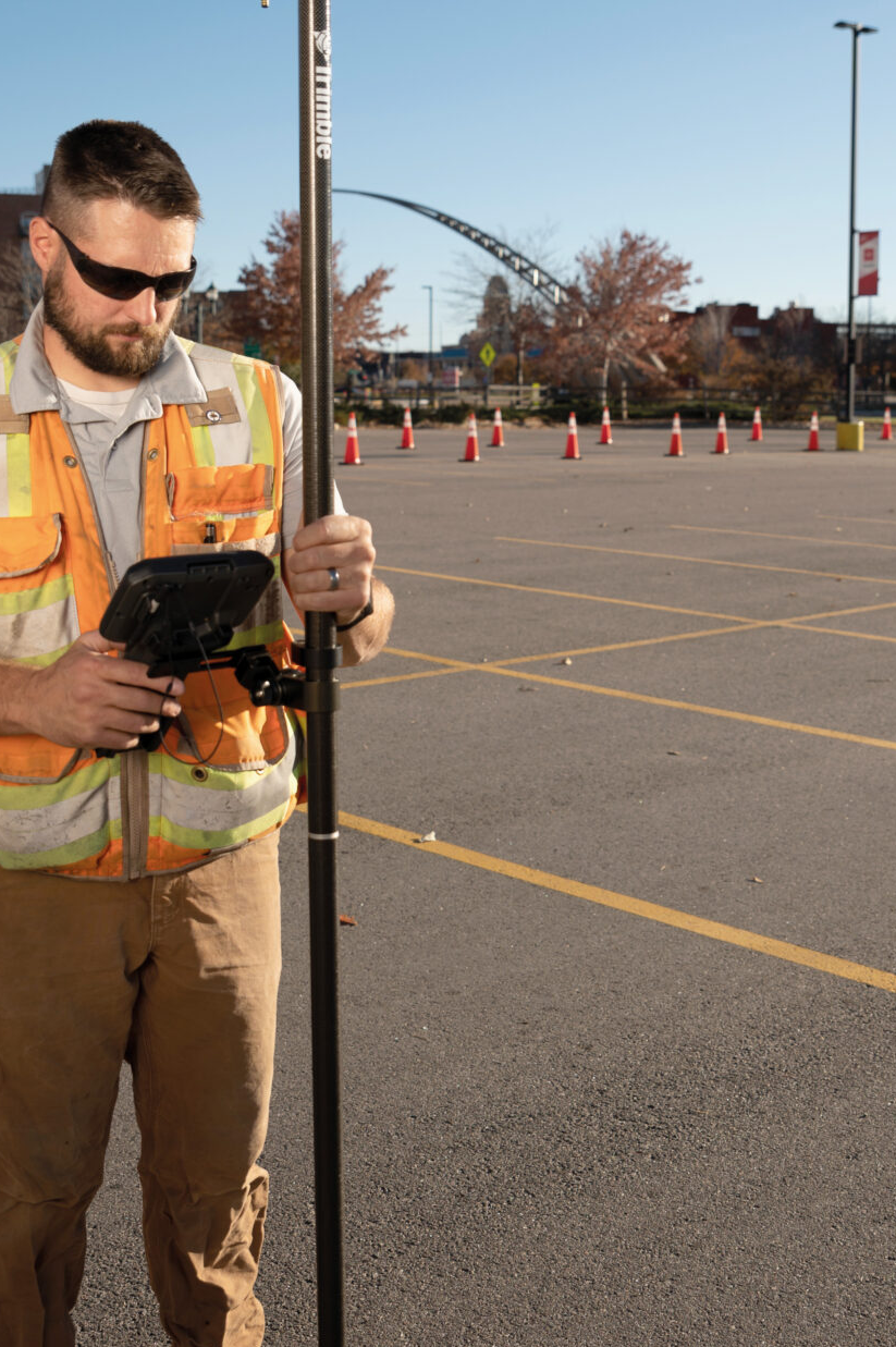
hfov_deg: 28.0
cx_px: 432
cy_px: 636
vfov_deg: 41.1
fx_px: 1794
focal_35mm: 48
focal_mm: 29
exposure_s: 1/1000
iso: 100
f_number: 4
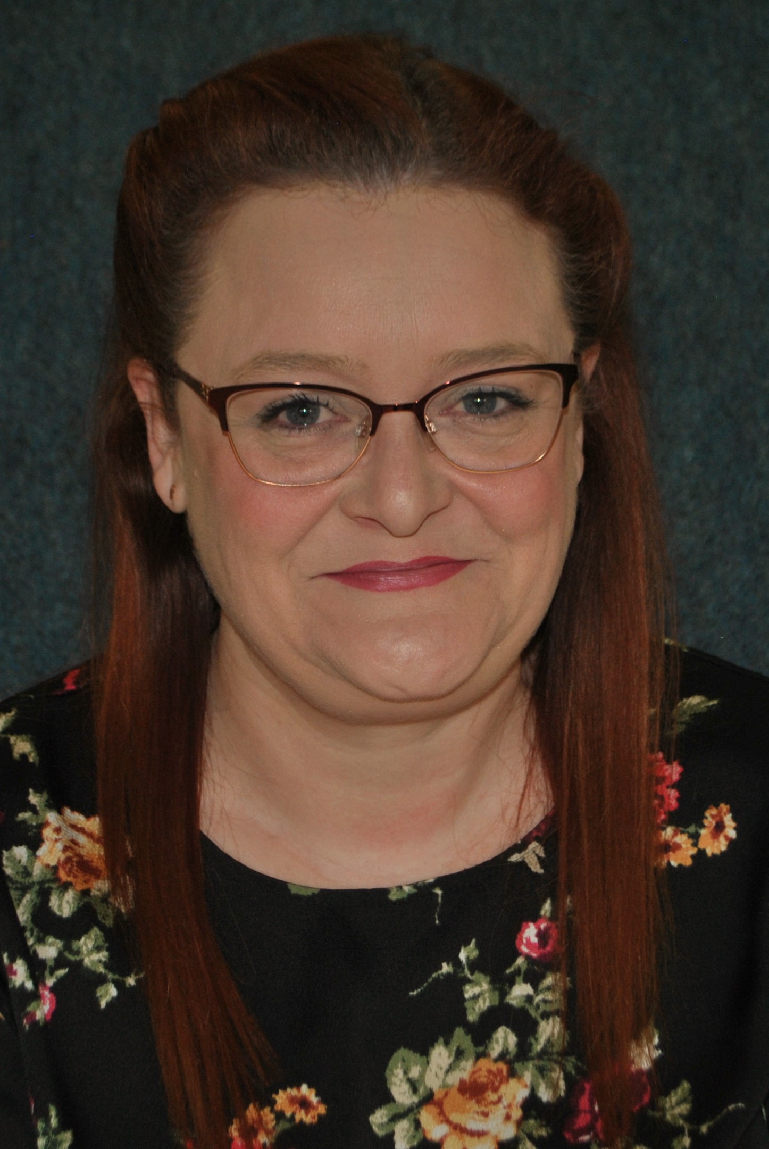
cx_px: 384
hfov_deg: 26.6
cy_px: 574
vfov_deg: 38.8
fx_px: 1629
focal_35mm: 51
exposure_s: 1/60
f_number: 5
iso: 200
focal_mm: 34
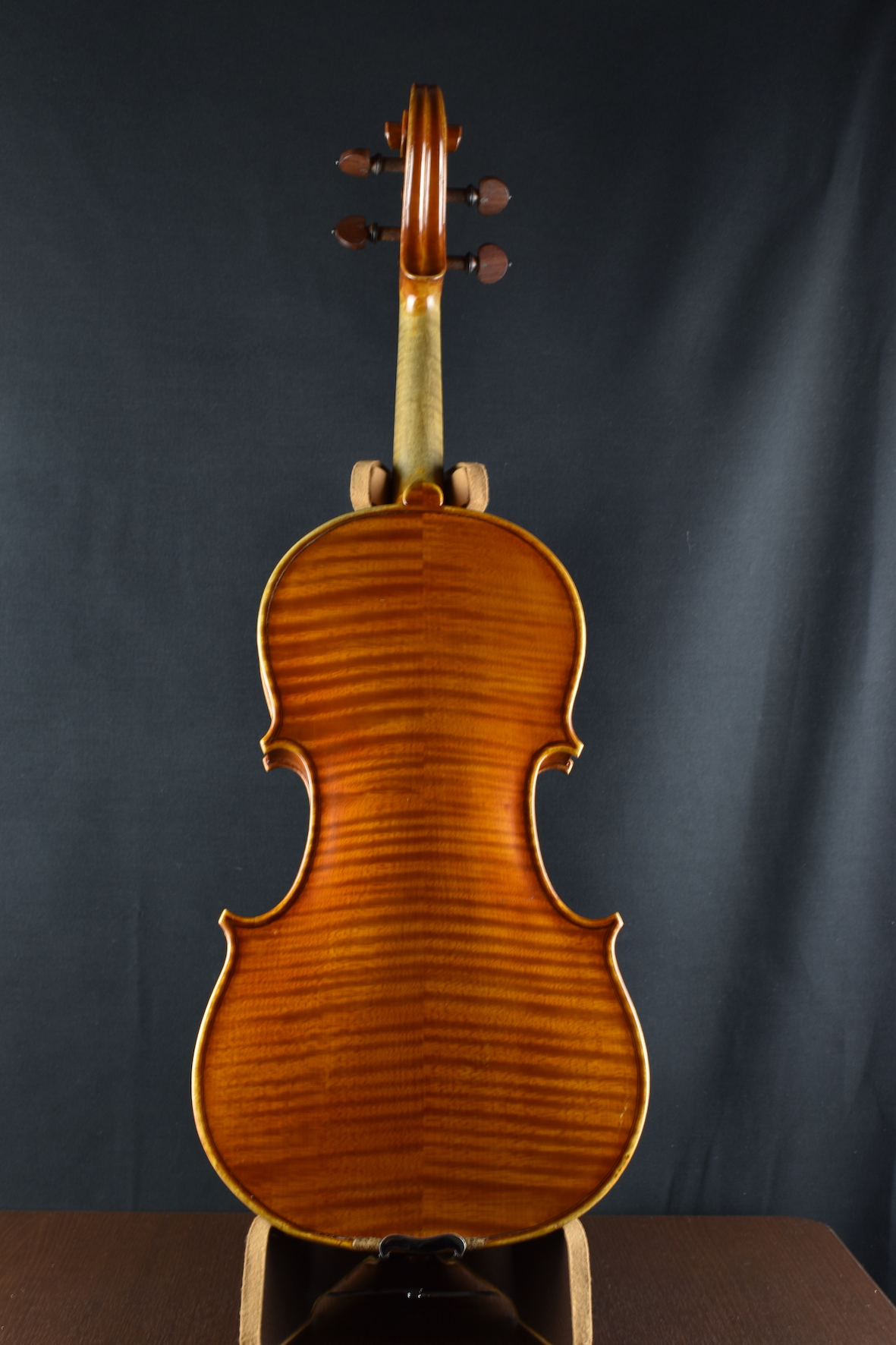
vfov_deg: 41.1
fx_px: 1792
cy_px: 672
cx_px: 448
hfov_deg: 28.1
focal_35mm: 48
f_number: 11
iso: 100
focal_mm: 32
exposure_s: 1
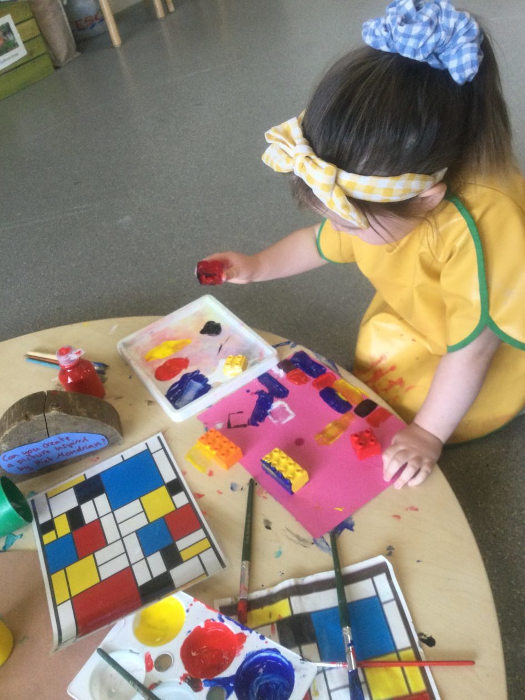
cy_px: 350
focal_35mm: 31
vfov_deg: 58.4
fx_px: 627
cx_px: 262
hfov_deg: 45.4
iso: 50
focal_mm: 3.3
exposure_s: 1/33
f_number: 2.4
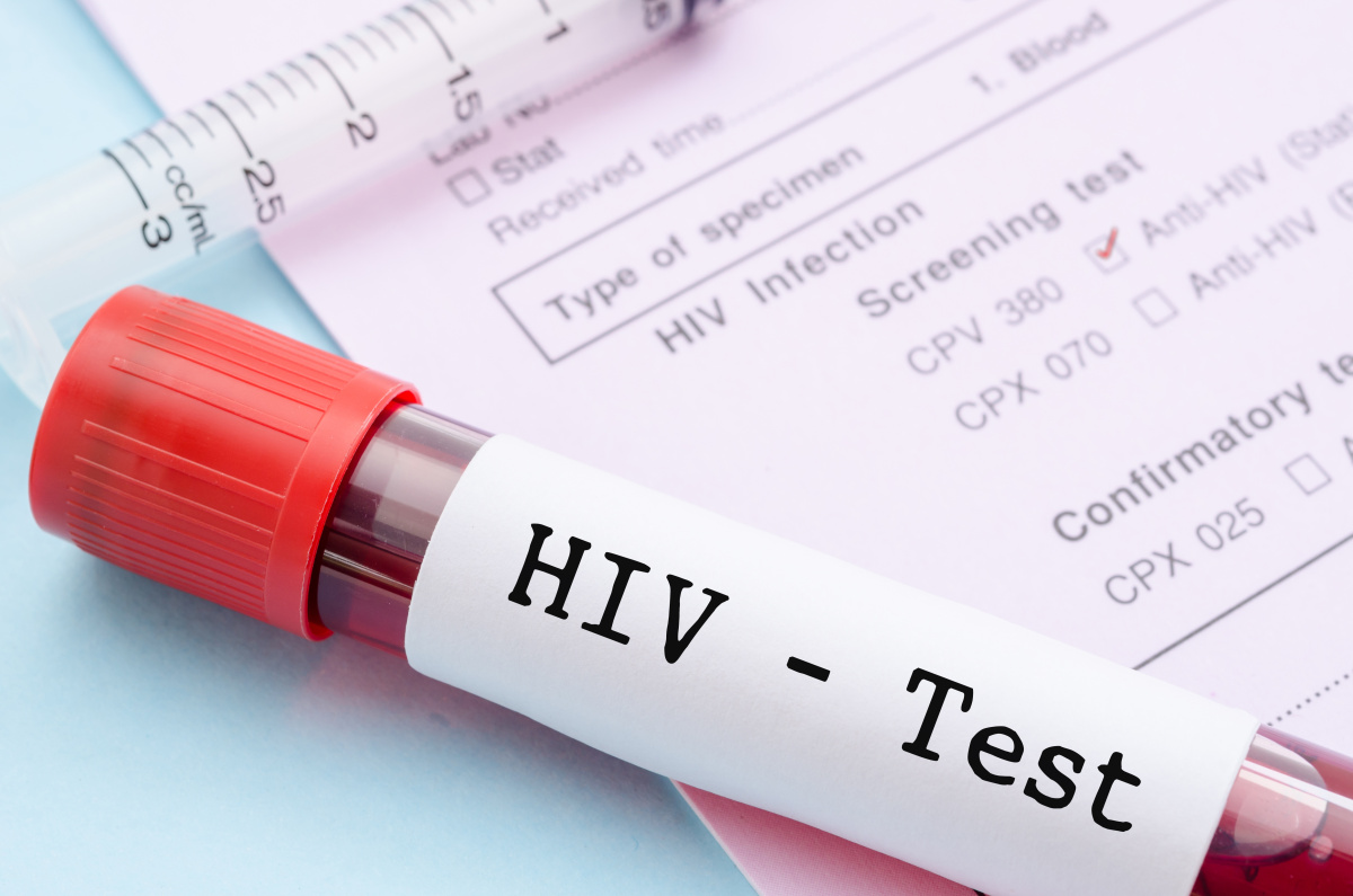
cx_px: 676
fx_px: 3376
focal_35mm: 90
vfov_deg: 15.1
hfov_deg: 22.7
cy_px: 448
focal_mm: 60
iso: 125
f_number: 13
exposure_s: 1/15
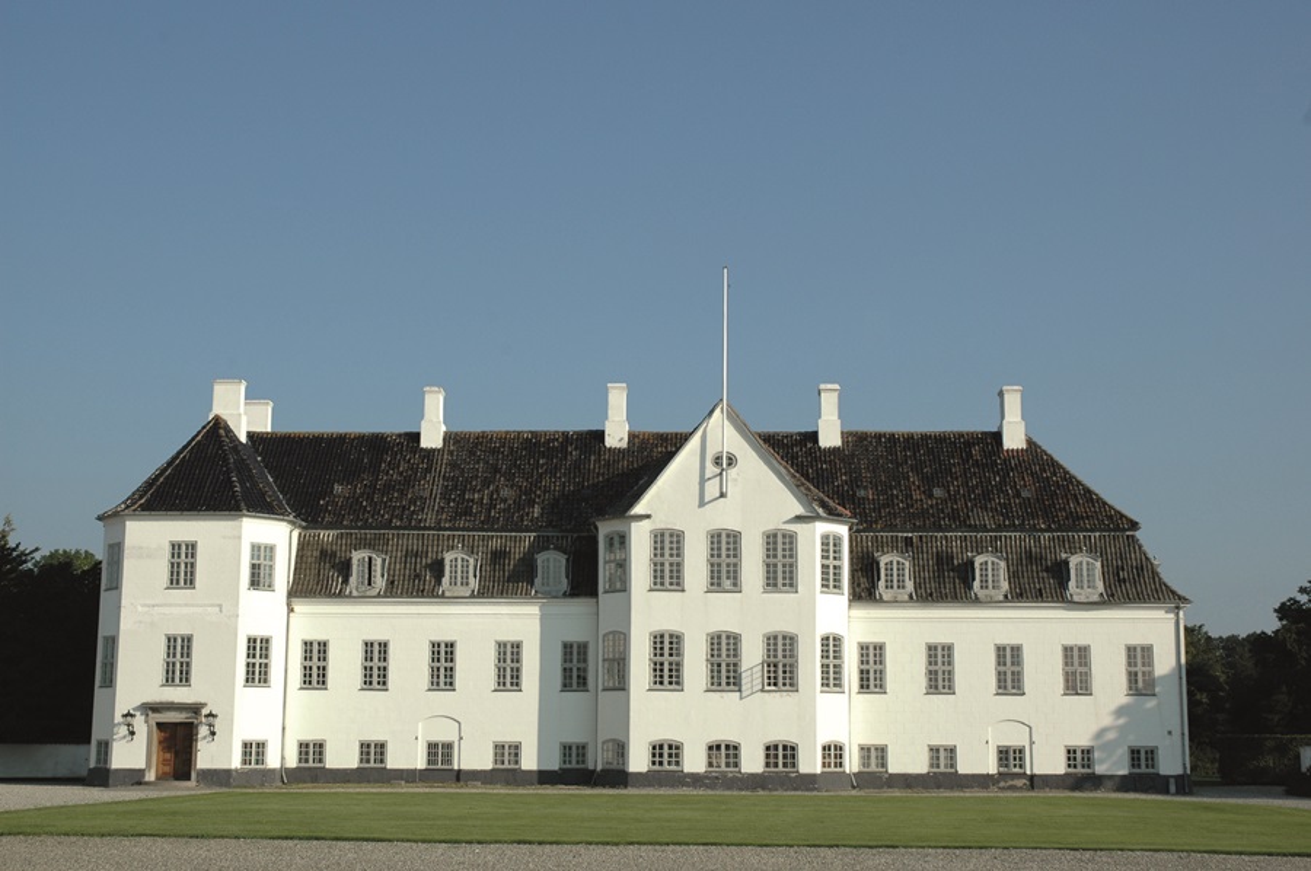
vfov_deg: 28.9
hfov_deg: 42.4
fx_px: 1692
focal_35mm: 46
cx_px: 656
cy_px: 436
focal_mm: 31
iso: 200
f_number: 9
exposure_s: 1/400
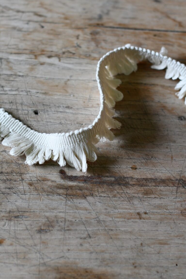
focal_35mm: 75
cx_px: 93
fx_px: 581
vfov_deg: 27.0
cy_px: 140
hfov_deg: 18.2
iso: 900
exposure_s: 1/125
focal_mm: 50
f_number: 2.8
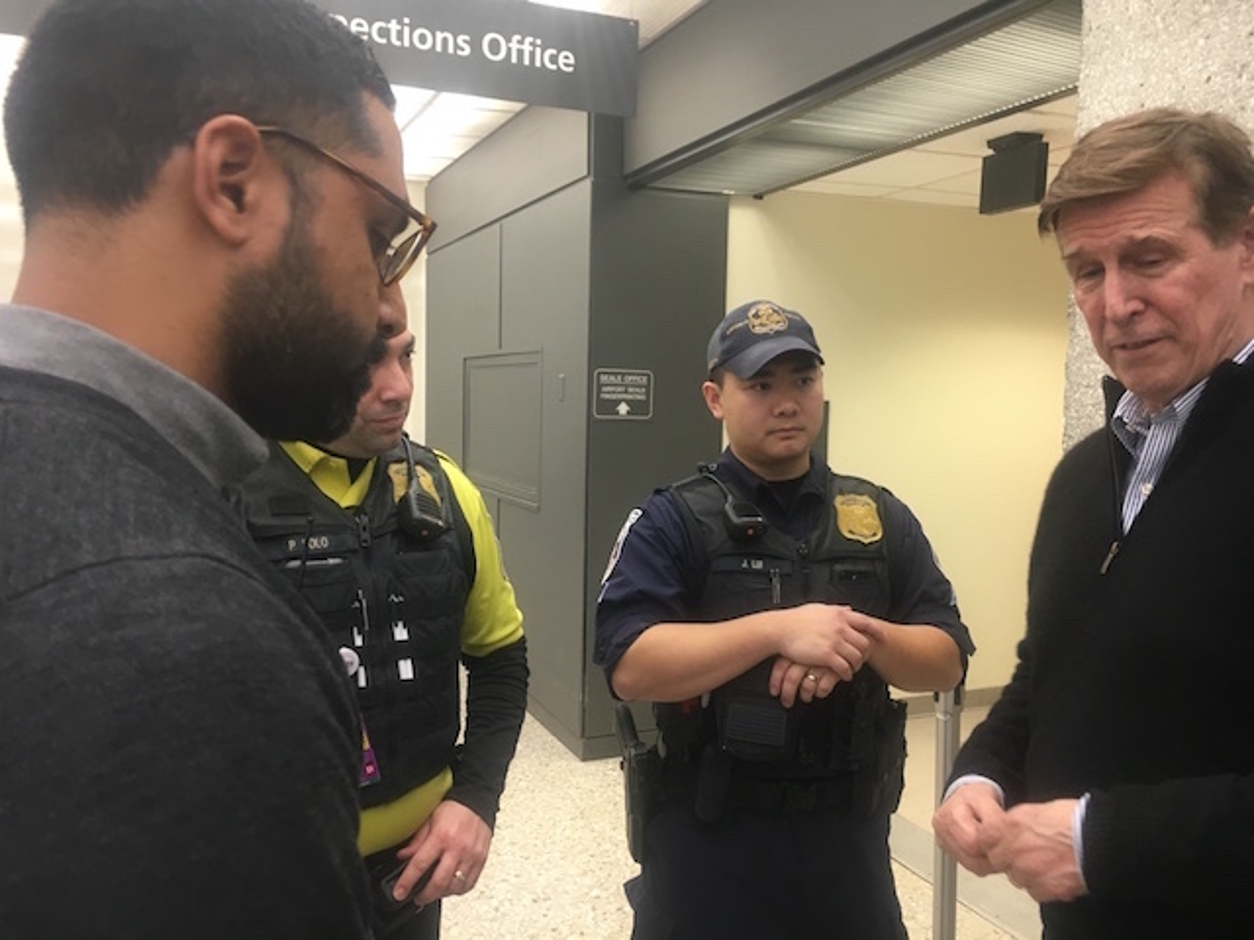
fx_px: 1051
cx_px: 627
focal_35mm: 29
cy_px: 470
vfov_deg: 48.2
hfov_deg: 61.7
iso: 80
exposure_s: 1/30
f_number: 2.2
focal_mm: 4.15
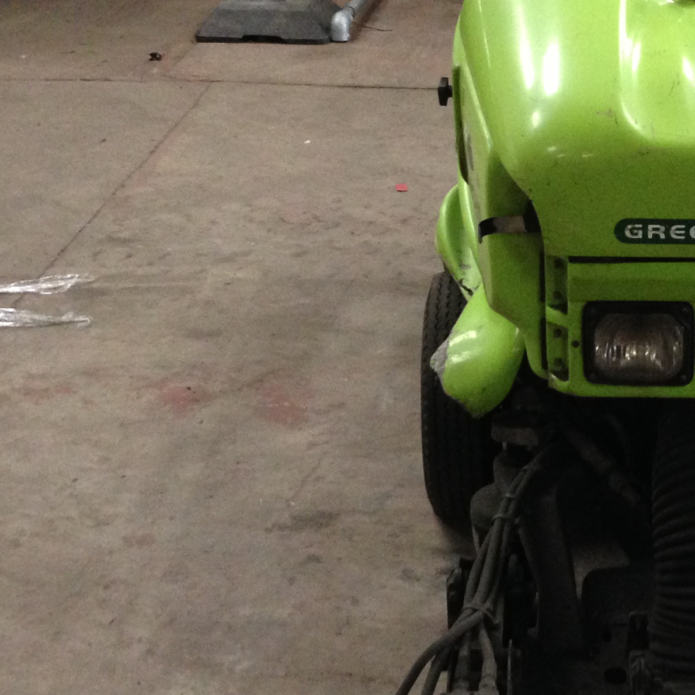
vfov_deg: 21.6
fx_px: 1817
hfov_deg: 21.0
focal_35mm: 80
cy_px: 287
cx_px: 680
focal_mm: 4.12
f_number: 2.4
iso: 250
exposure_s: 1/20
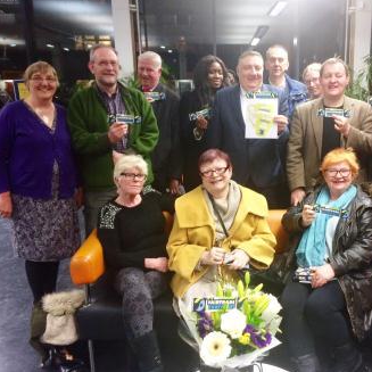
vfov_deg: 47.2
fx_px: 426
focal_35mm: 35
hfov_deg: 46.4
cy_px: 183
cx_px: 251
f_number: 2.2
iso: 160
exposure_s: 1/33
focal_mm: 4.15
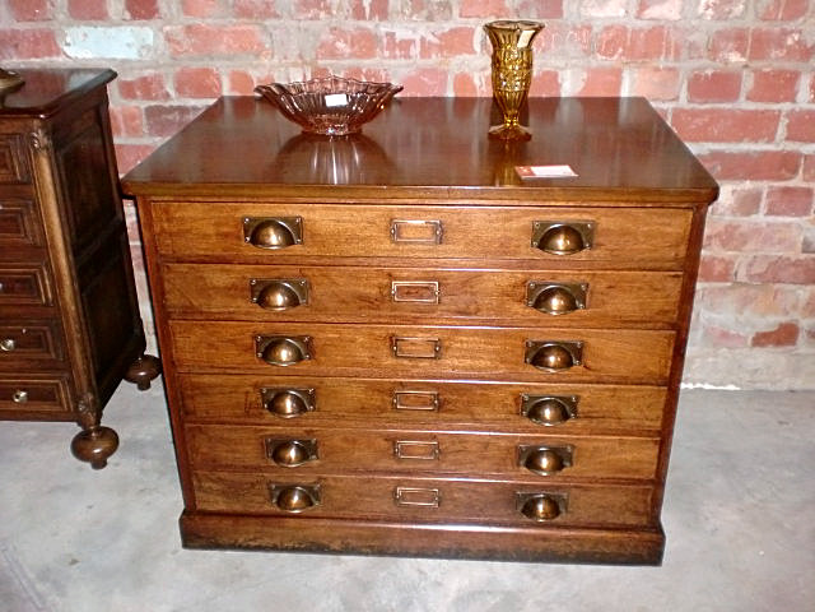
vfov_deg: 40.7
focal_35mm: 35
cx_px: 408
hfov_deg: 52.6
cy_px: 306
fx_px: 824
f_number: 3.1
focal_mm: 6.3
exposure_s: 1/40
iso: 400
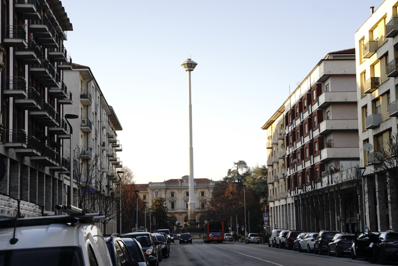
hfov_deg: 28.6
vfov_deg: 19.3
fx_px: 780
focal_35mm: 70
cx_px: 199
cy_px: 133
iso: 160
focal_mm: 47
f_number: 5
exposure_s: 1/250
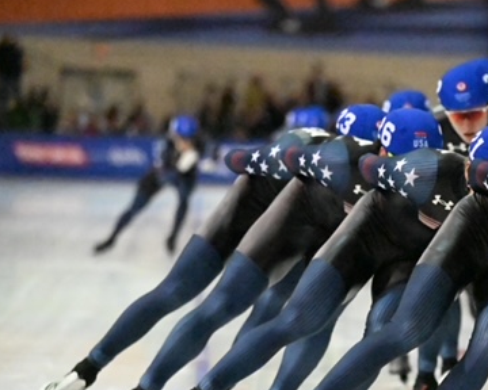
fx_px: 7481
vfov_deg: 3.0
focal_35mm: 518
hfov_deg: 3.7
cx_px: 422
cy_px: 210
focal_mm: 310
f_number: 5.6
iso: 64000
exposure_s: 1/8000
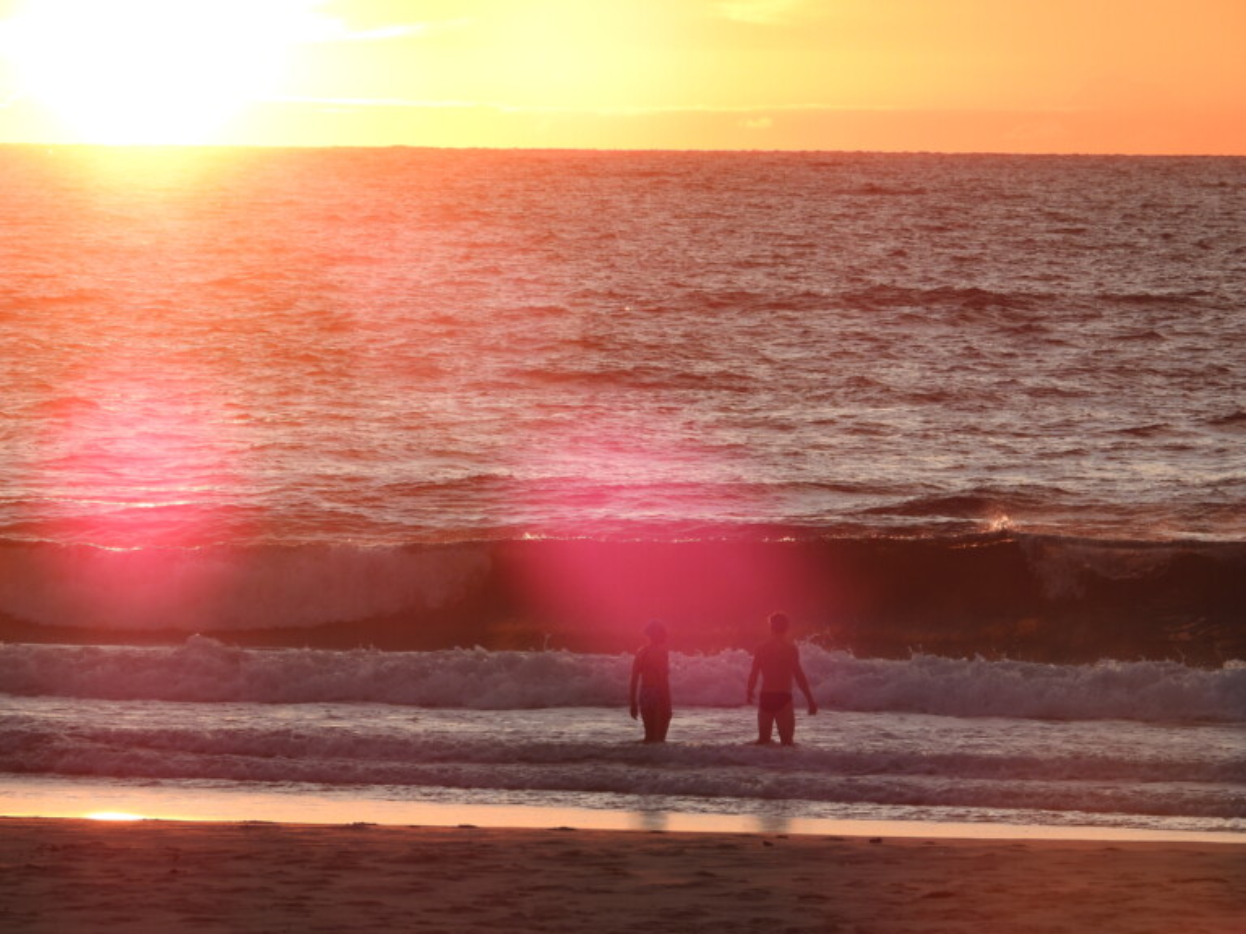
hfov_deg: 5.7
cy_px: 467
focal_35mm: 350
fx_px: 12598
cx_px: 623
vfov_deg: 4.2
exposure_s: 1/200
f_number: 5
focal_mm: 62.5
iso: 100
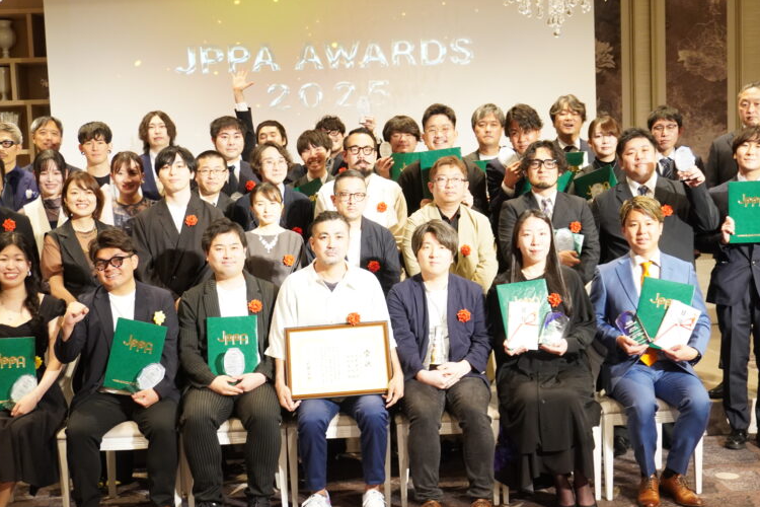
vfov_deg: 27.7
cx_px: 375
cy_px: 286
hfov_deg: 40.6
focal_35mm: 49
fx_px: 1026
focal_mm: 27
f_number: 4.5
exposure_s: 1/50
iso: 1600
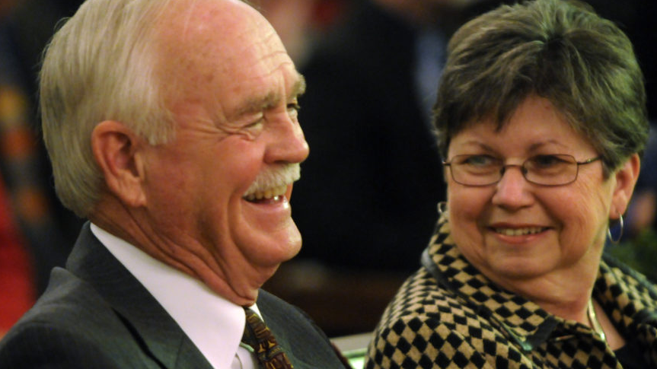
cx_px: 312
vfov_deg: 4.2
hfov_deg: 7.5
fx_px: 5027
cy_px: 202
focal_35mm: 289
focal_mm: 155
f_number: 2.8
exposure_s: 1/125
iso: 3200
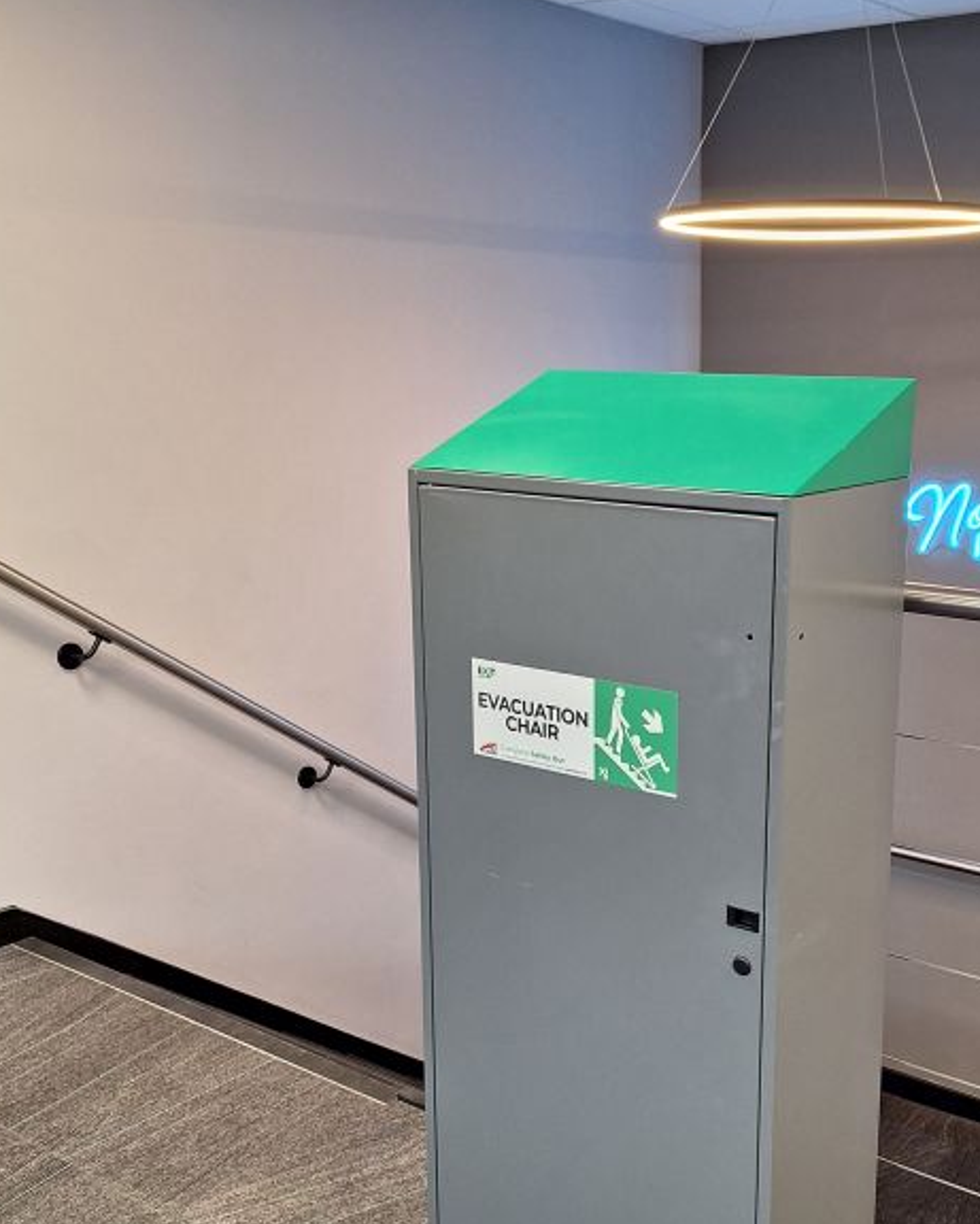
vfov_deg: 46.7
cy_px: 699
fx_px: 1414
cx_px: 633
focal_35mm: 39
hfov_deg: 37.9
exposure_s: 1/50
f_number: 1.8
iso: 160
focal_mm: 5.54
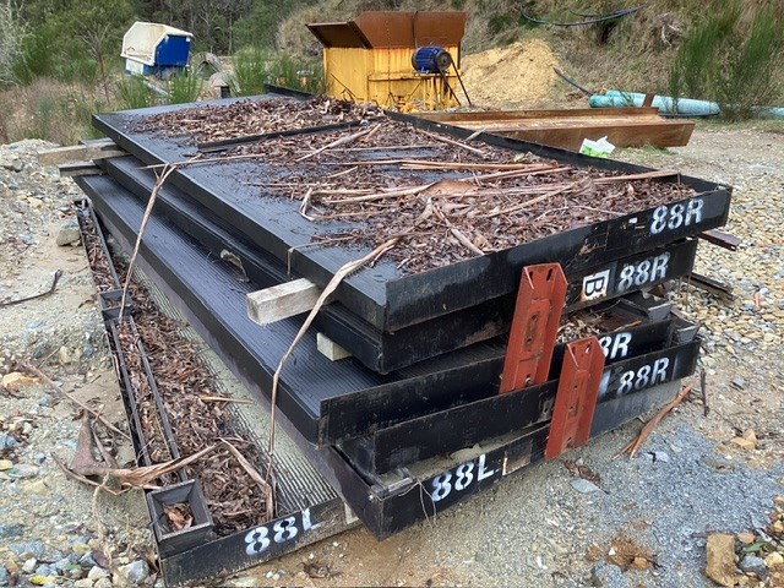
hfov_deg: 58.4
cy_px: 294
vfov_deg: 45.4
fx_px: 702
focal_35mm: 31
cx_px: 392
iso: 50
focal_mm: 3.3
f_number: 2.4
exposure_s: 1/100
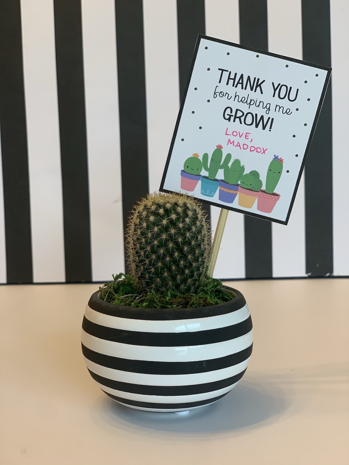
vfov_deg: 36.8
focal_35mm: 52
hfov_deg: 28.0
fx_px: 699
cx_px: 174
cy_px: 232
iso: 64
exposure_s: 1/60
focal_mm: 6
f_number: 2.4
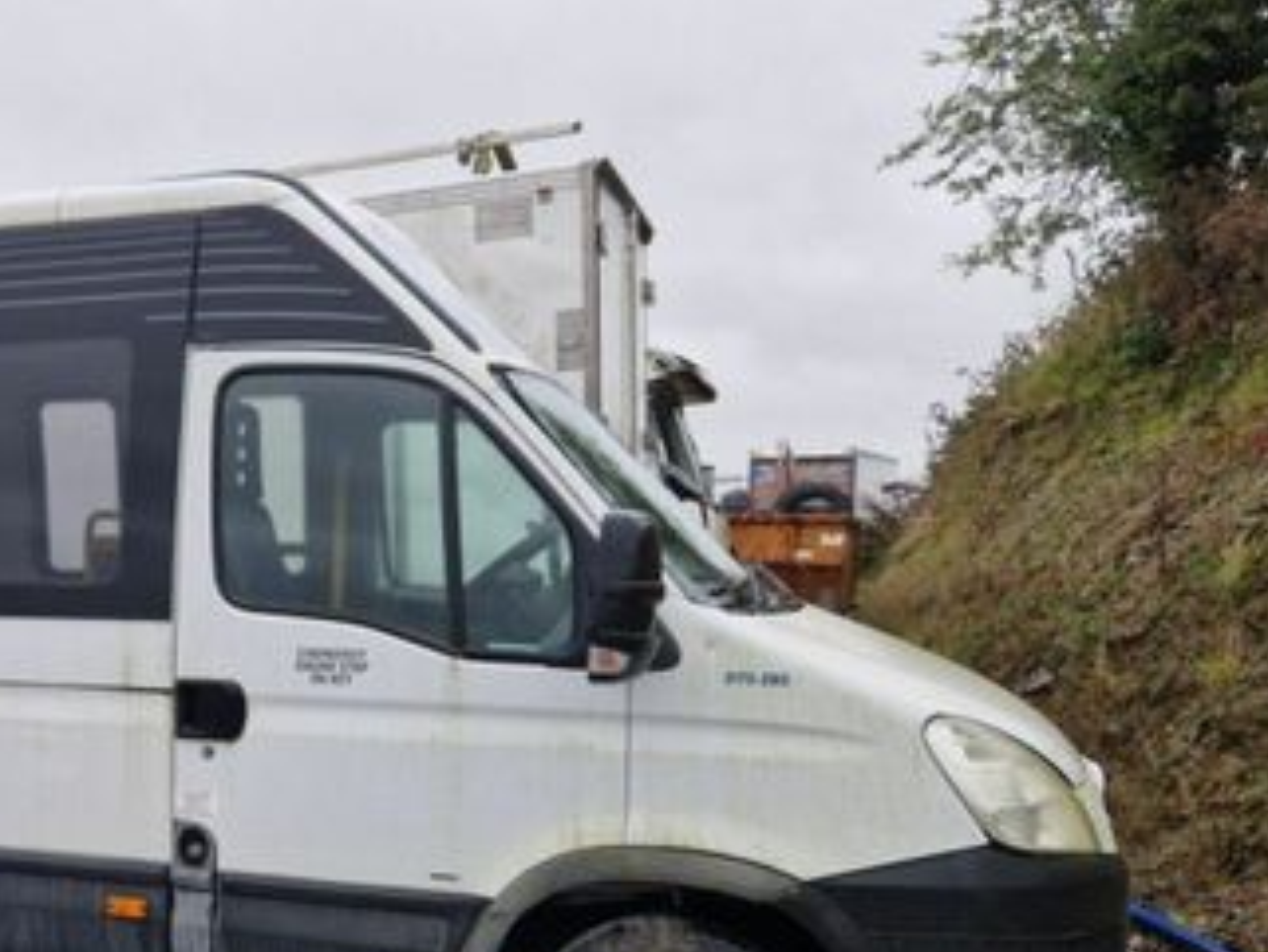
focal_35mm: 43
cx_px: 99
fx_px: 1576
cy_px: 691
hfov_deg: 40.2
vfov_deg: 33.1
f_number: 1.8
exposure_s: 1/180
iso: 50
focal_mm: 5.4
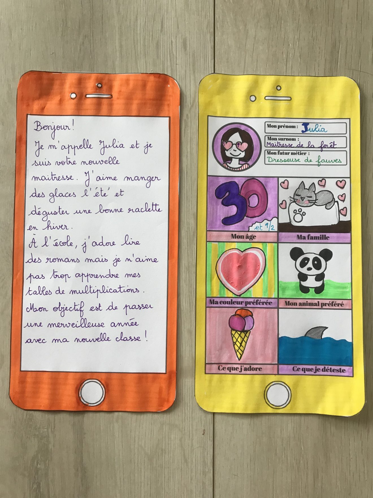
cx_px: 186
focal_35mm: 28
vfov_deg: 63.4
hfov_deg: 49.7
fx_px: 402
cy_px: 249
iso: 20
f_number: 1.8
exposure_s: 1/33
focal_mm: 3.99
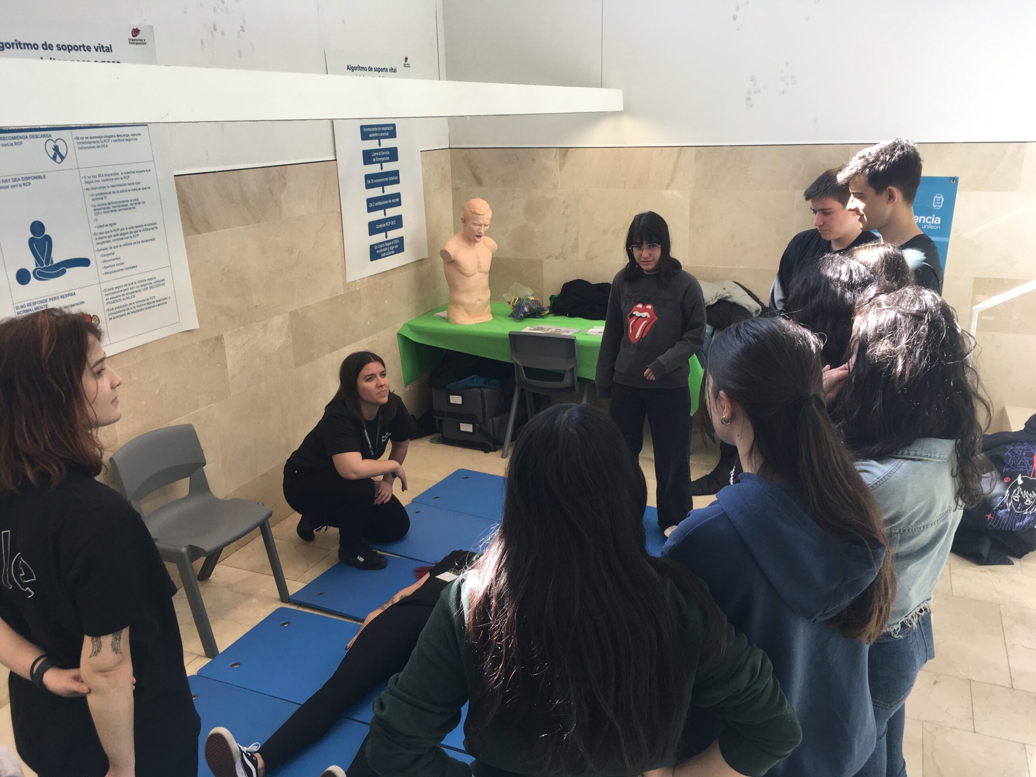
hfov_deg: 61.7
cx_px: 518
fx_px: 868
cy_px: 388
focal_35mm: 29
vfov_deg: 48.2
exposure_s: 1/100
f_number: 2.2
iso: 32
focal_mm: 4.15
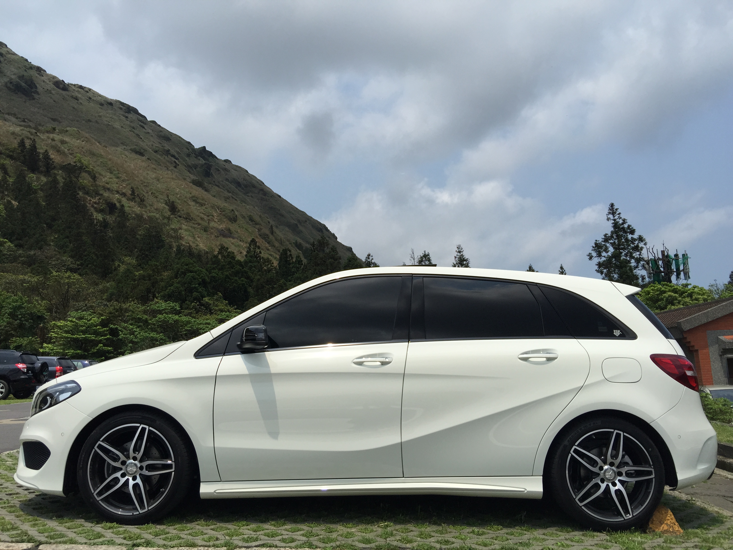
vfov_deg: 48.2
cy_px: 275
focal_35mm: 29
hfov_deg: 61.7
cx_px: 366
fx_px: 614
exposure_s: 1/3597
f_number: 2.2
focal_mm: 4.15
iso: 32
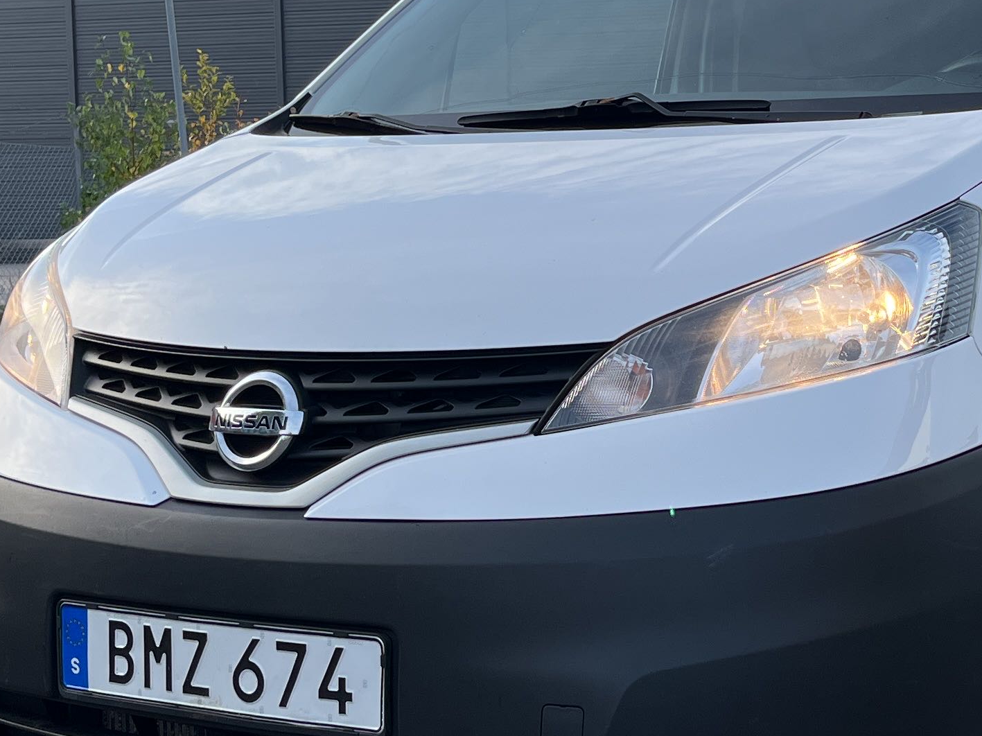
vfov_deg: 19.9
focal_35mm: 74
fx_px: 2099
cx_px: 770
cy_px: 419
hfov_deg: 25.9
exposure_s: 1/898
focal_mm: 5.1
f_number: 1.6
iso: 50
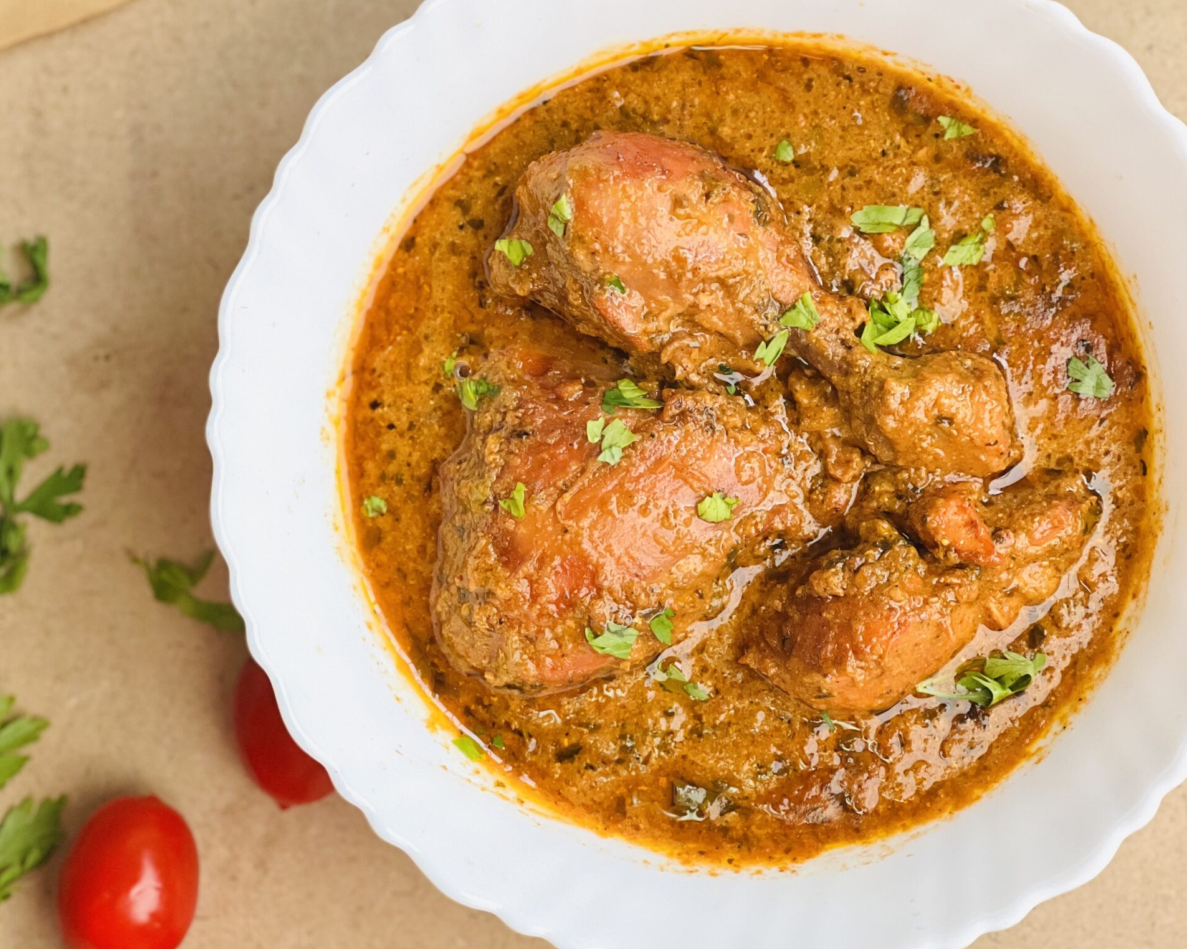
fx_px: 3548
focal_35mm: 101
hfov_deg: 19.0
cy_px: 367
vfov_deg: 15.2
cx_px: 592
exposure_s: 1/120
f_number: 2.8
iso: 125
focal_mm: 9
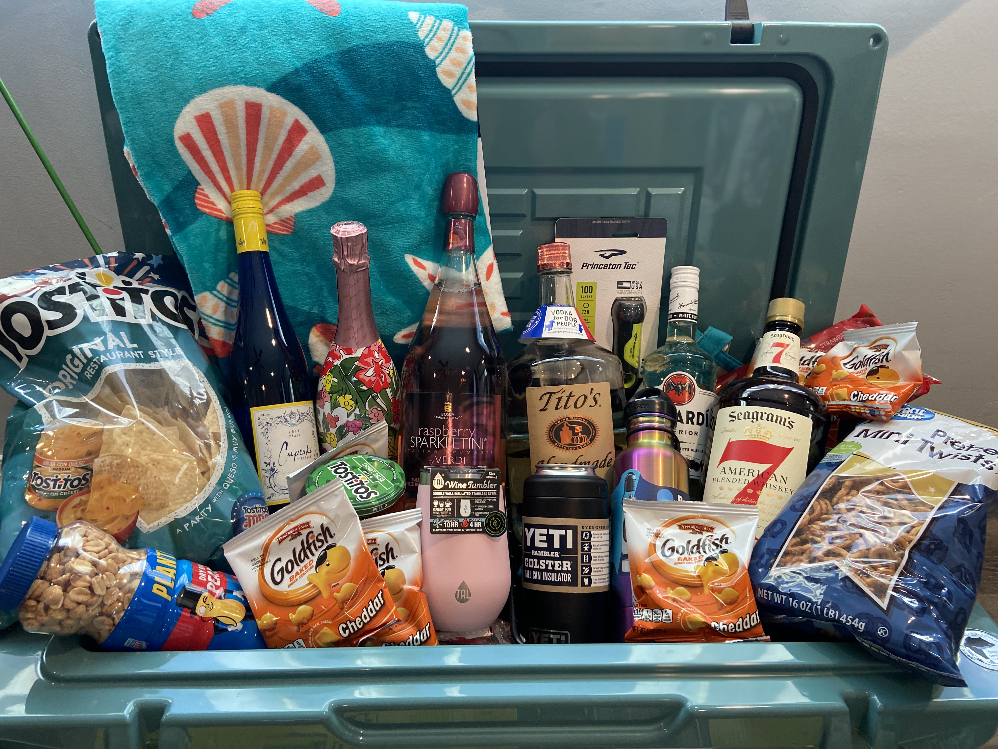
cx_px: 499
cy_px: 374
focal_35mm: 26
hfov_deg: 67.3
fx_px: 750
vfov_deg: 53.1
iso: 200
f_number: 1.8
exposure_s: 1/60
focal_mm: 4.25
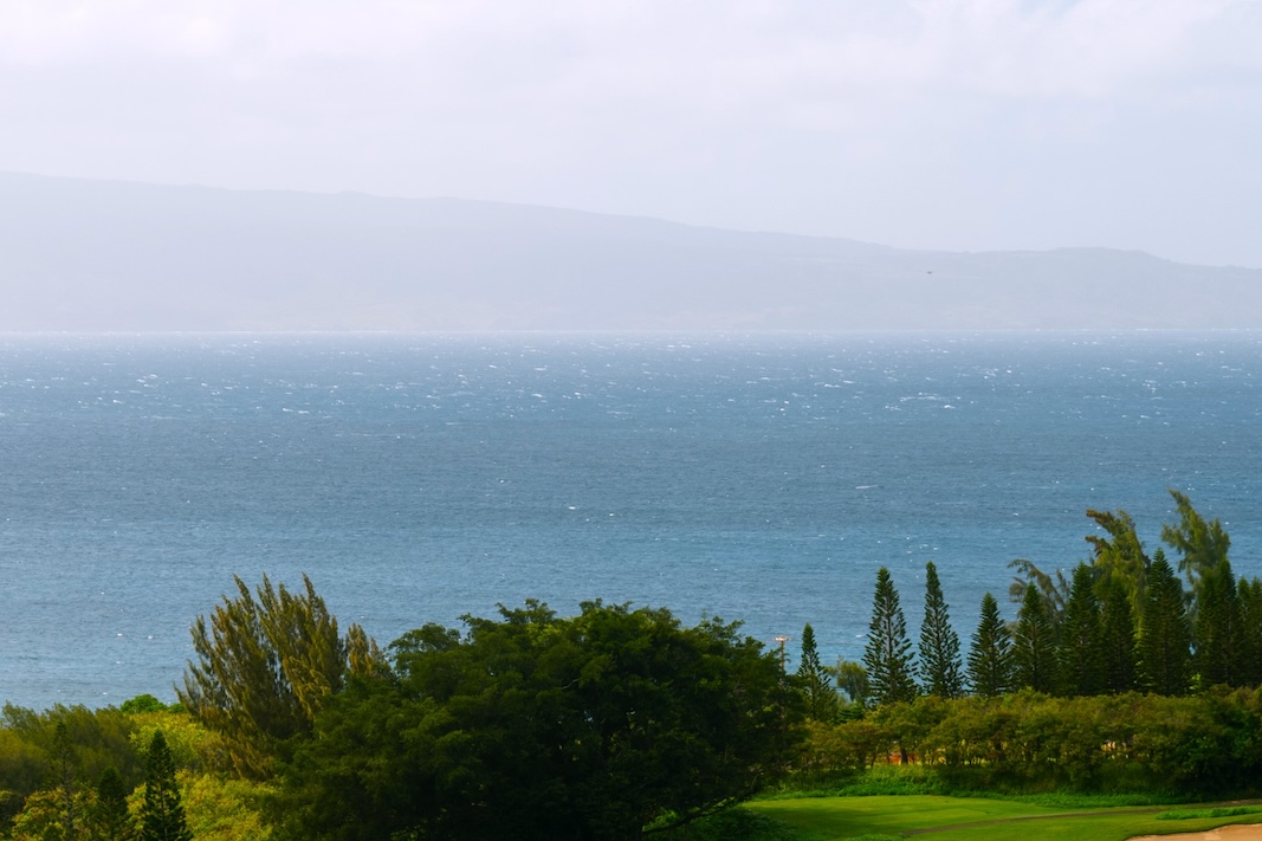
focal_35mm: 168
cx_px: 117
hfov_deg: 12.1
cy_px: 632
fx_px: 5888
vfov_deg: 8.2
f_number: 3.2
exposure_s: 1/640
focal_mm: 70
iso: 100
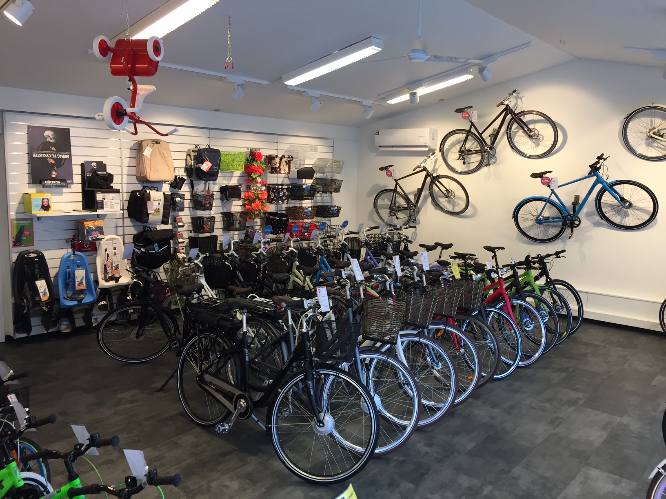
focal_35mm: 29
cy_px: 250
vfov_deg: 48.2
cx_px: 333
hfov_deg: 61.7
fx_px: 558
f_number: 2.2
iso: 32
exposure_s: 1/33
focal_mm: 4.15
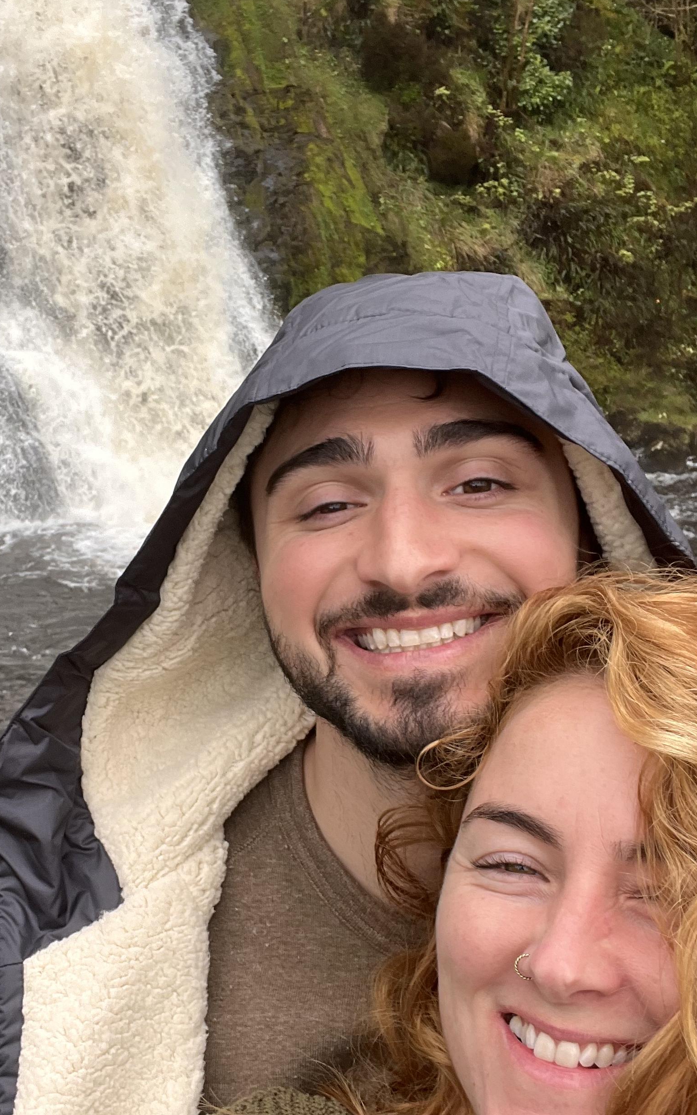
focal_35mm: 40
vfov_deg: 49.1
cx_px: 211
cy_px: 639
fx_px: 1216
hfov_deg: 31.6
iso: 25
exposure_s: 1/125
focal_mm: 2.71
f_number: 2.2
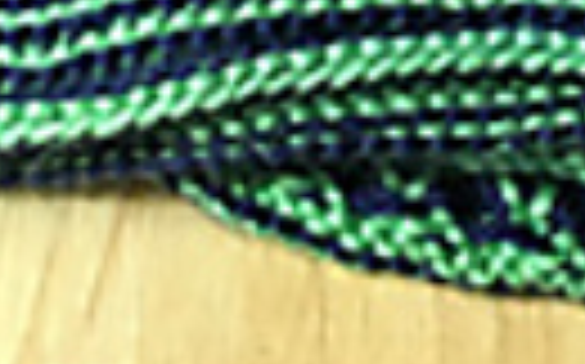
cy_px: -467
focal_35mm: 118
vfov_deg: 9.9
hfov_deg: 17.7
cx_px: 313
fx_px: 1880
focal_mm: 4.15
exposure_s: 1/17
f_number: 2.2
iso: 200
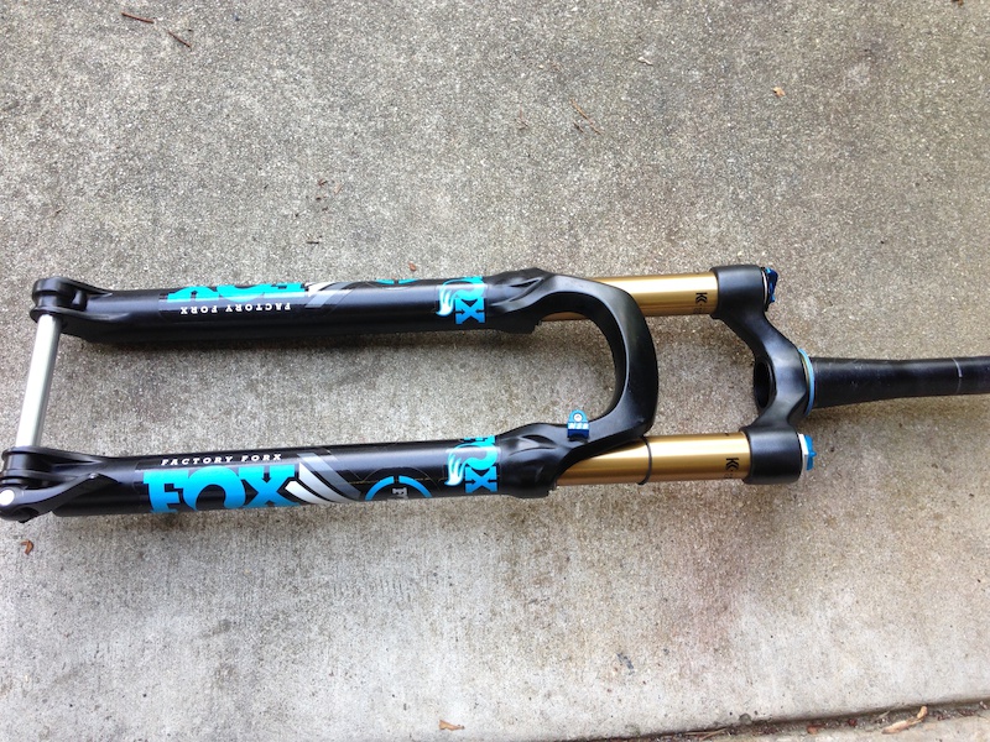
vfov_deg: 42.9
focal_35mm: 33
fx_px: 944
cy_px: 371
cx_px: 495
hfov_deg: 55.4
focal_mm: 4.12
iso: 50
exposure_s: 1/40
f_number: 2.4
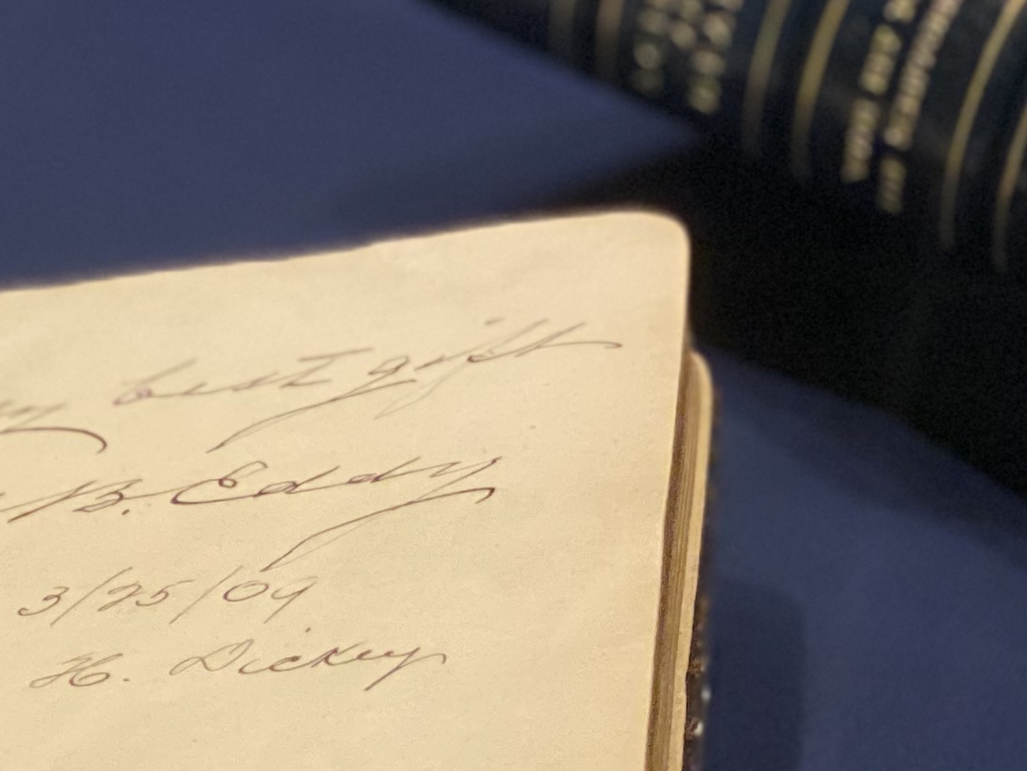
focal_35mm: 189
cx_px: -188
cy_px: 587
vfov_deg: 7.8
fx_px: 5608
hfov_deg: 10.3
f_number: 2
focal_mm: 6
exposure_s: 1/120
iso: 160
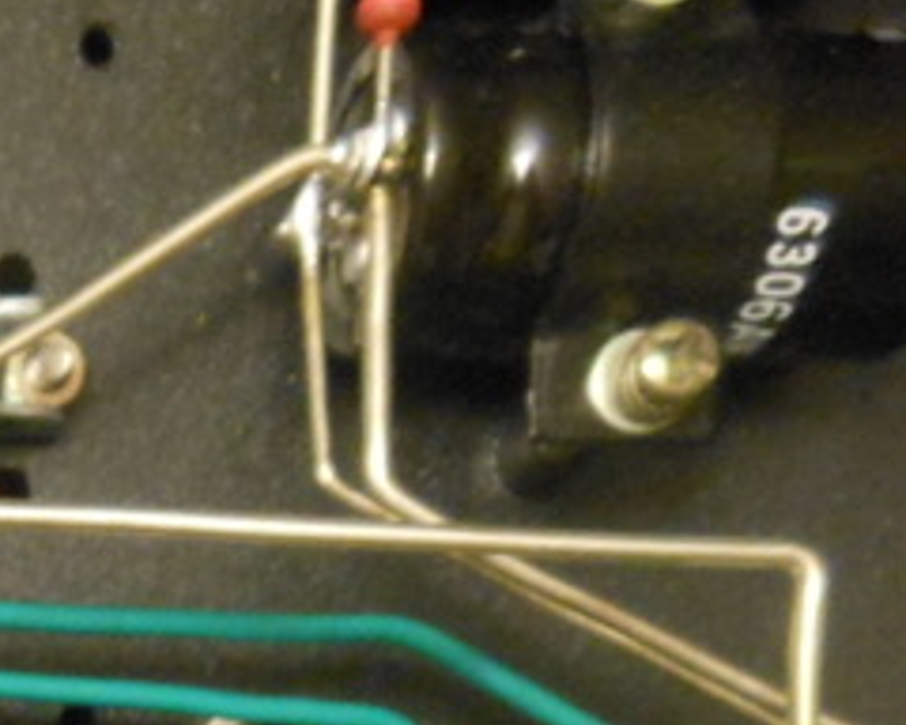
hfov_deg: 15.7
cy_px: 1220
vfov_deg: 13.6
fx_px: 2789
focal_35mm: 104
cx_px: -740
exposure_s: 1/8
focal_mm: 4.5
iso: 400
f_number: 3.2
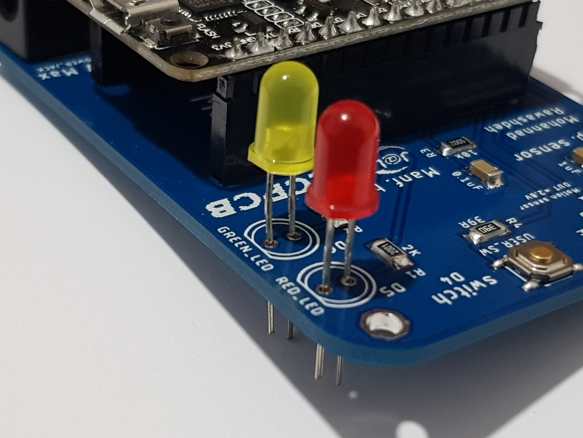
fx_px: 640
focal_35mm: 38
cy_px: 219
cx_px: 320
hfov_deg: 48.9
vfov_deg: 37.7
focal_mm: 4.3
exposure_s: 1/50
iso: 160
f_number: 1.7
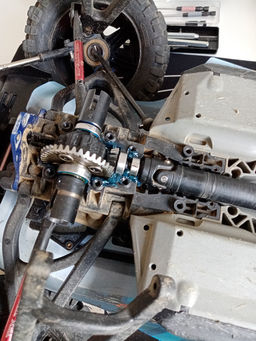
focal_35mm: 26
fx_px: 256
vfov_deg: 67.3
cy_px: 170
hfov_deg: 53.1
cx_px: 128
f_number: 1.8
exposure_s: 1/33.3
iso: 295
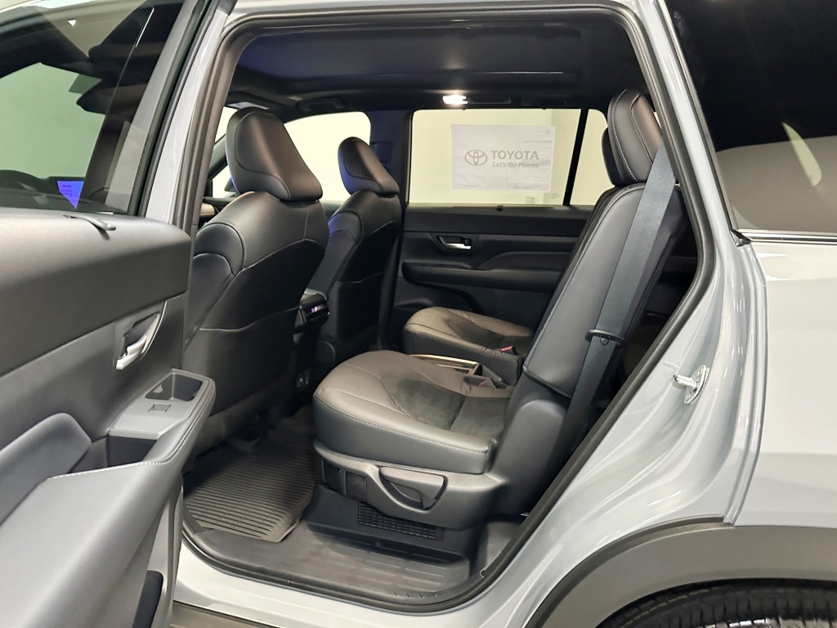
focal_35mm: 24
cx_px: 418
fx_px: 580
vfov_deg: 56.8
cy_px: 314
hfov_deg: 71.6
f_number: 1.78
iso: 1000
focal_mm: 6.86
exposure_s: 1/40
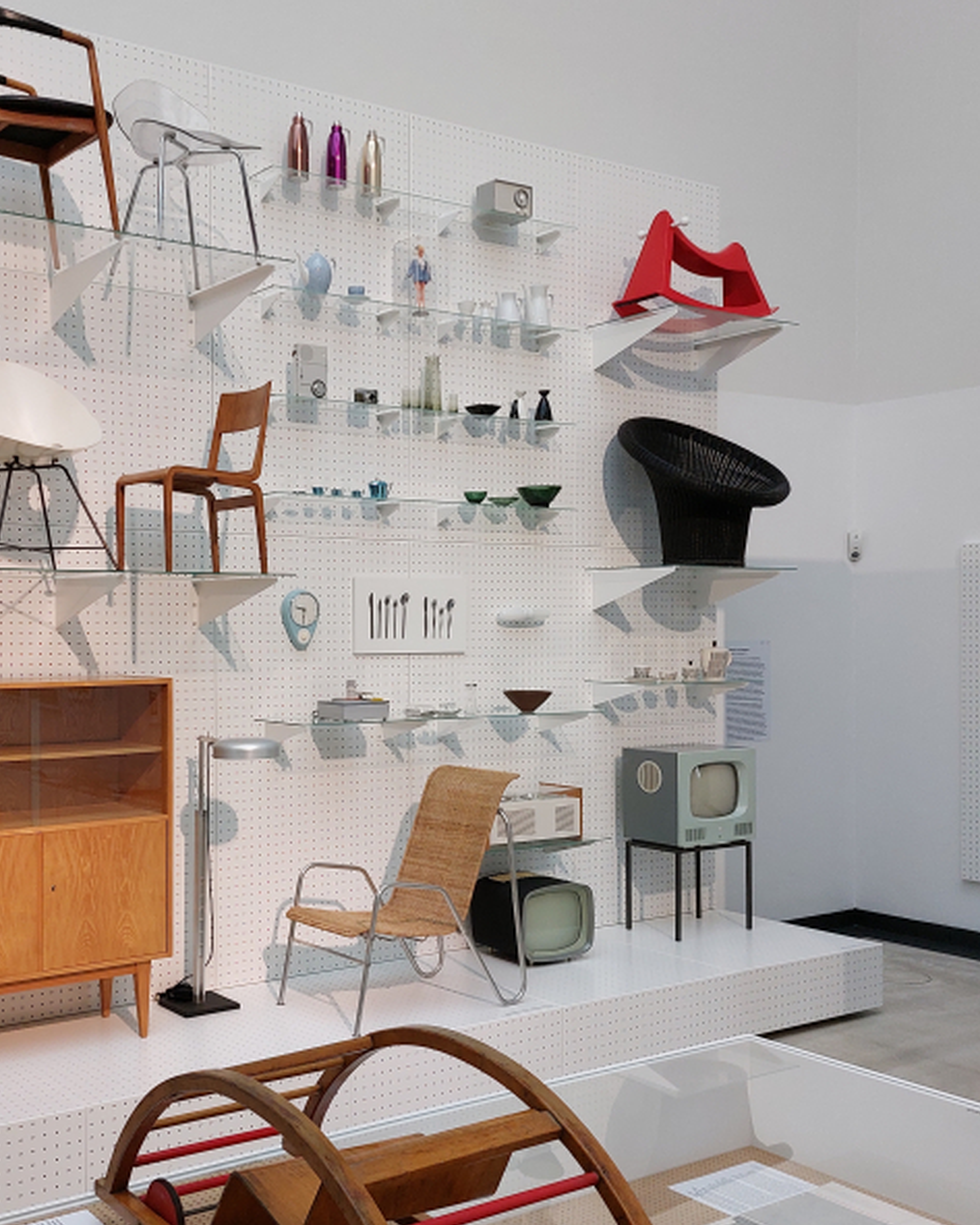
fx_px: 1341
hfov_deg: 39.5
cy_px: 648
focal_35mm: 37
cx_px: 307
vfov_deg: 49.1
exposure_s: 1/50
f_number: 1.8
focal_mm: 5.23
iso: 250
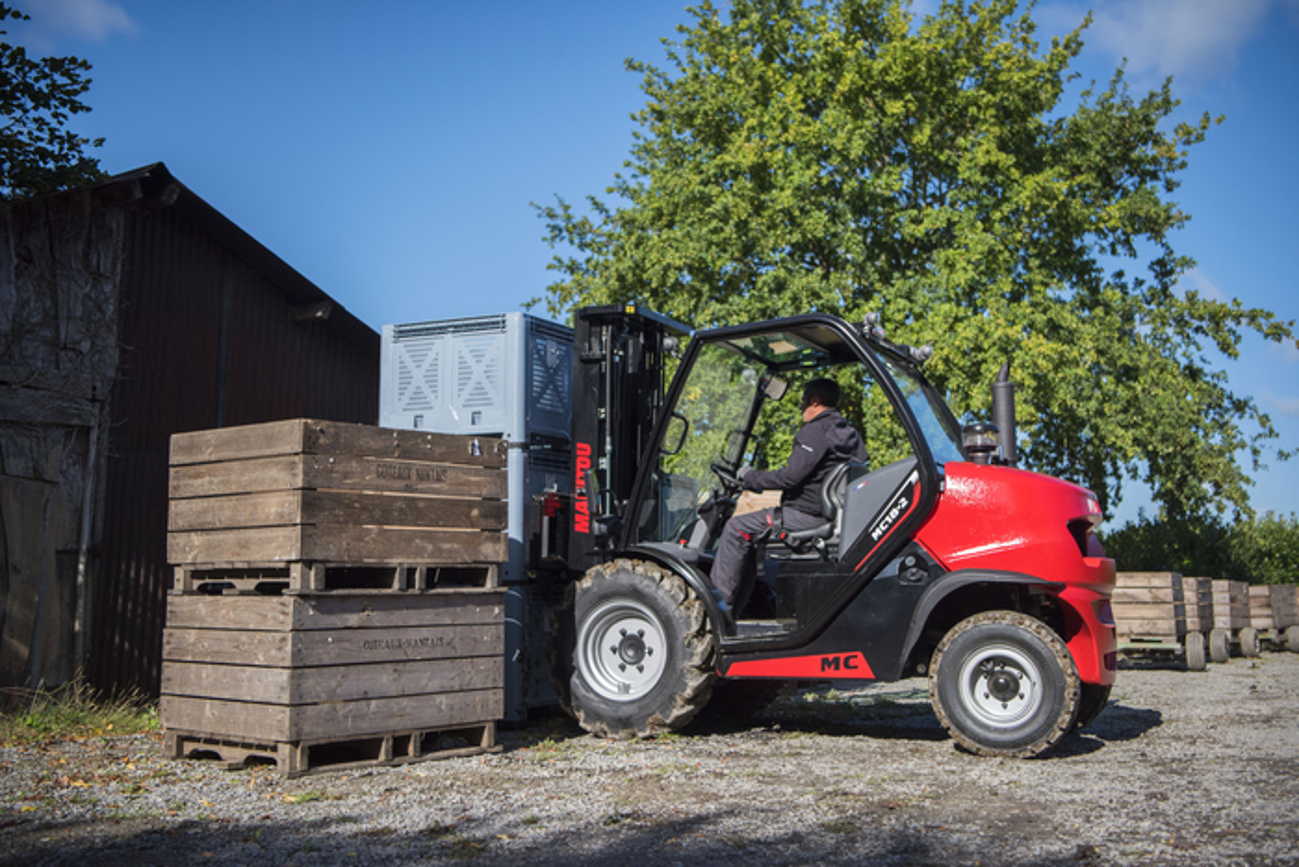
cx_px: 650
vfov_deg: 33.4
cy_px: 434
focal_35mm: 40
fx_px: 1444
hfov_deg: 48.4
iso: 400
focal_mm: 40
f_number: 2.8
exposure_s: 1/8000
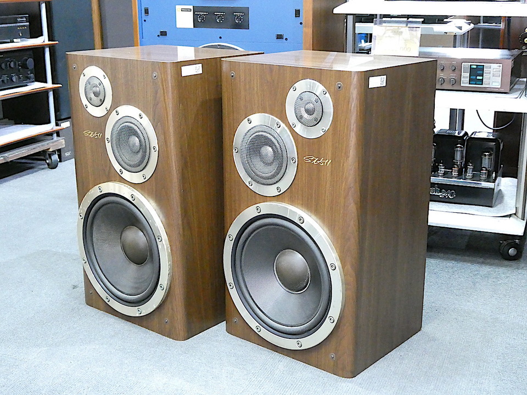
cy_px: 198
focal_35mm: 47
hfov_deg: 40.4
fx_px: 716
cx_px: 264
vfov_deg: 30.9
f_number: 4
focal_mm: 8.4
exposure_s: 1/10
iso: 1600
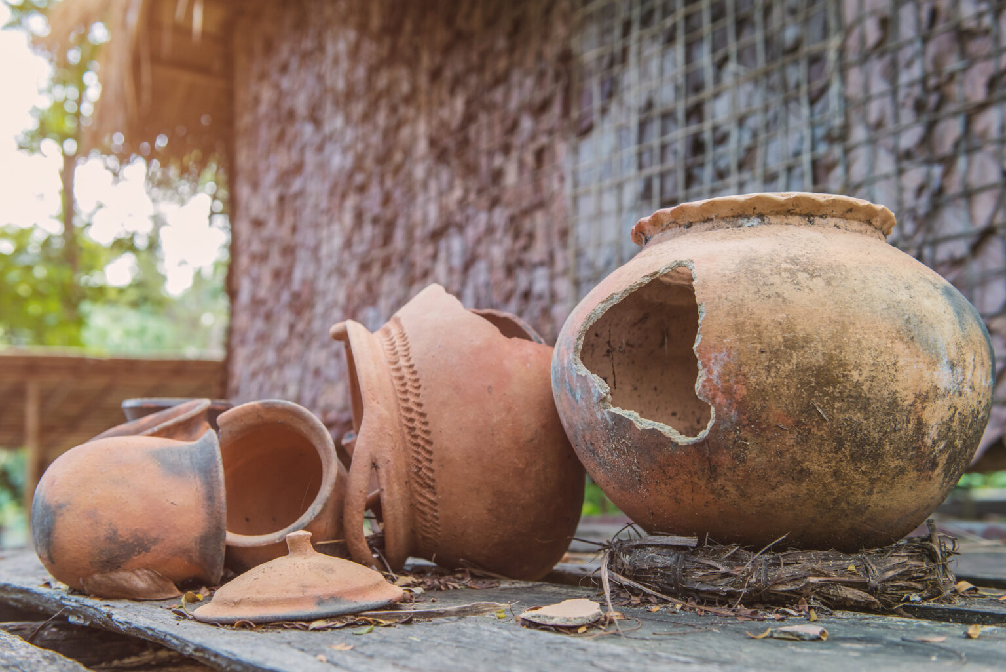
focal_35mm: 40
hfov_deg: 48.4
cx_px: 503
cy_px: 336
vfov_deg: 33.4
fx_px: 1118
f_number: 4.5
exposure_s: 1/200
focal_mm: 40
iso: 800
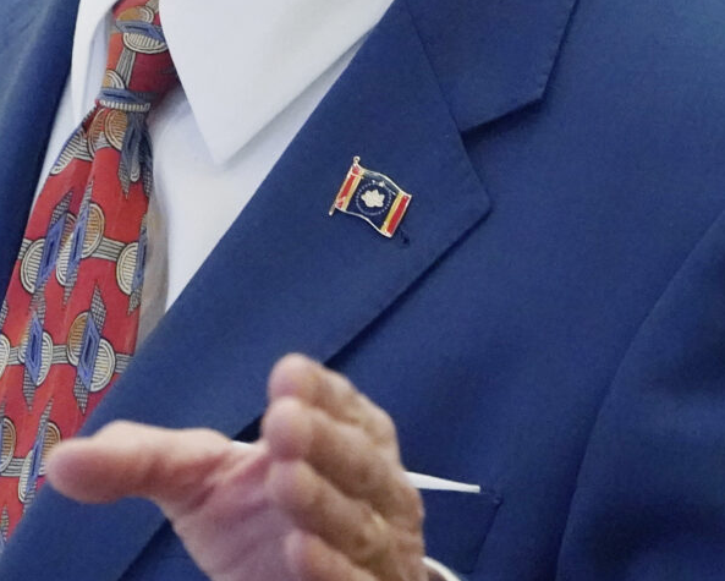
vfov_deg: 1.7
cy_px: -119
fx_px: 19192
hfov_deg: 2.2
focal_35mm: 894
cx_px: -79
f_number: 5.6
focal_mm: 276
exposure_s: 1/160
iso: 16000
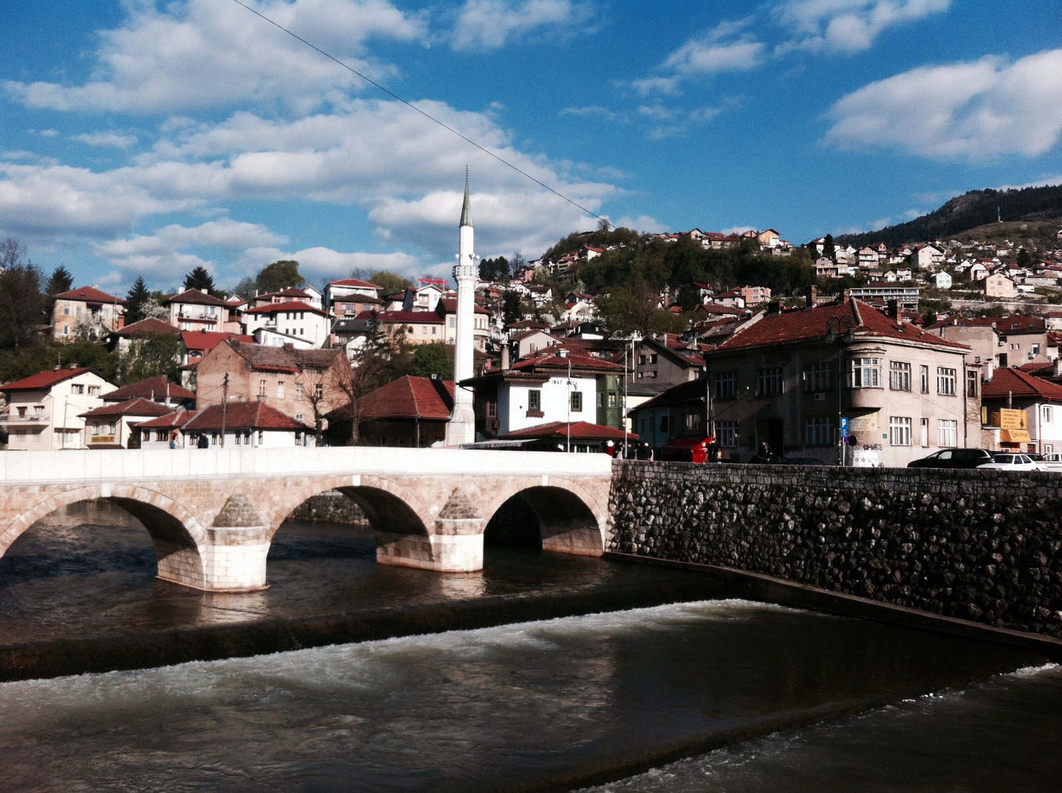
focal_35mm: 35
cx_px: 531
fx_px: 1072
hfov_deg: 52.7
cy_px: 396
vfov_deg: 40.6
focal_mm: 3.85
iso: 80
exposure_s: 1/1312
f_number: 2.8
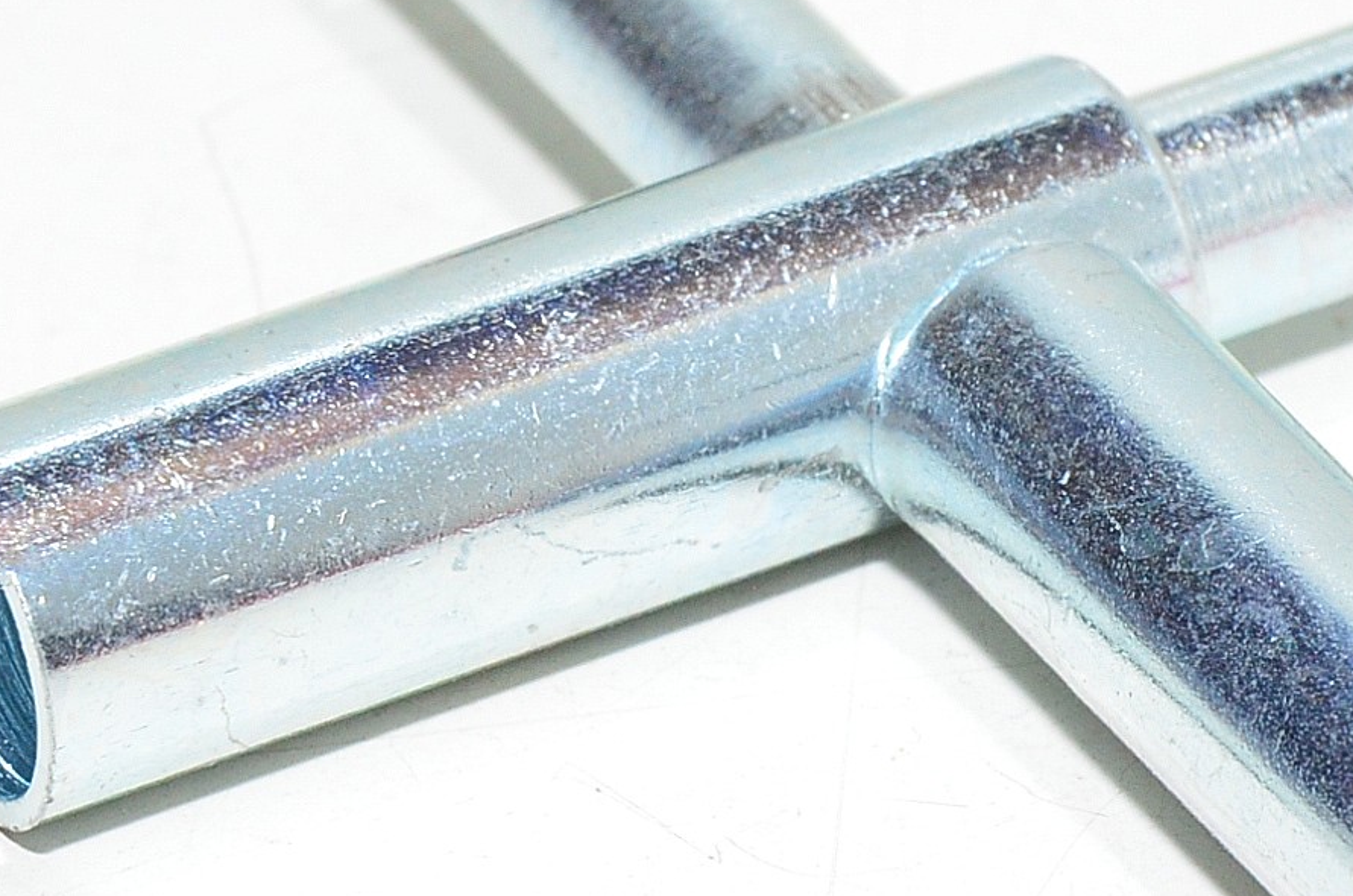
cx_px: 978
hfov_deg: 4.7
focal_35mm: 435
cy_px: 357
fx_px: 16328
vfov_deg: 3.1
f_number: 16
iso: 1600
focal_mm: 105
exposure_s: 1/50
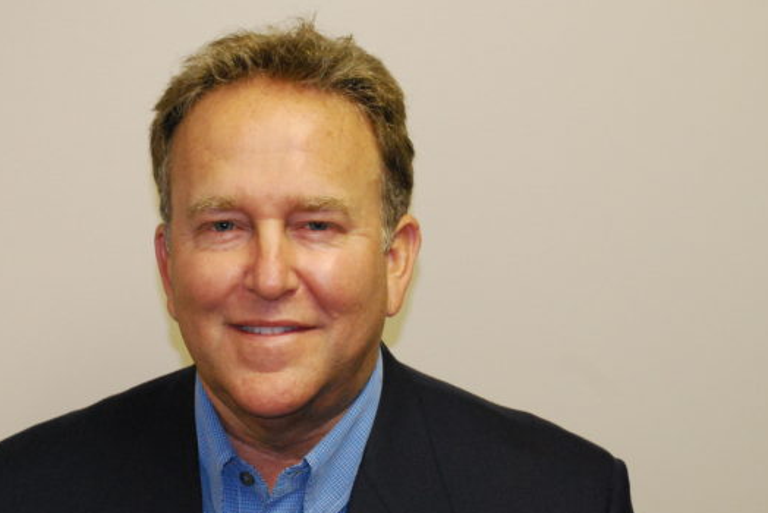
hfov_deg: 23.1
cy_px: 278
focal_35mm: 88
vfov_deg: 15.5
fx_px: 1878
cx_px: 296
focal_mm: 40
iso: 1600
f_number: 5.6
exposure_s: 1/60
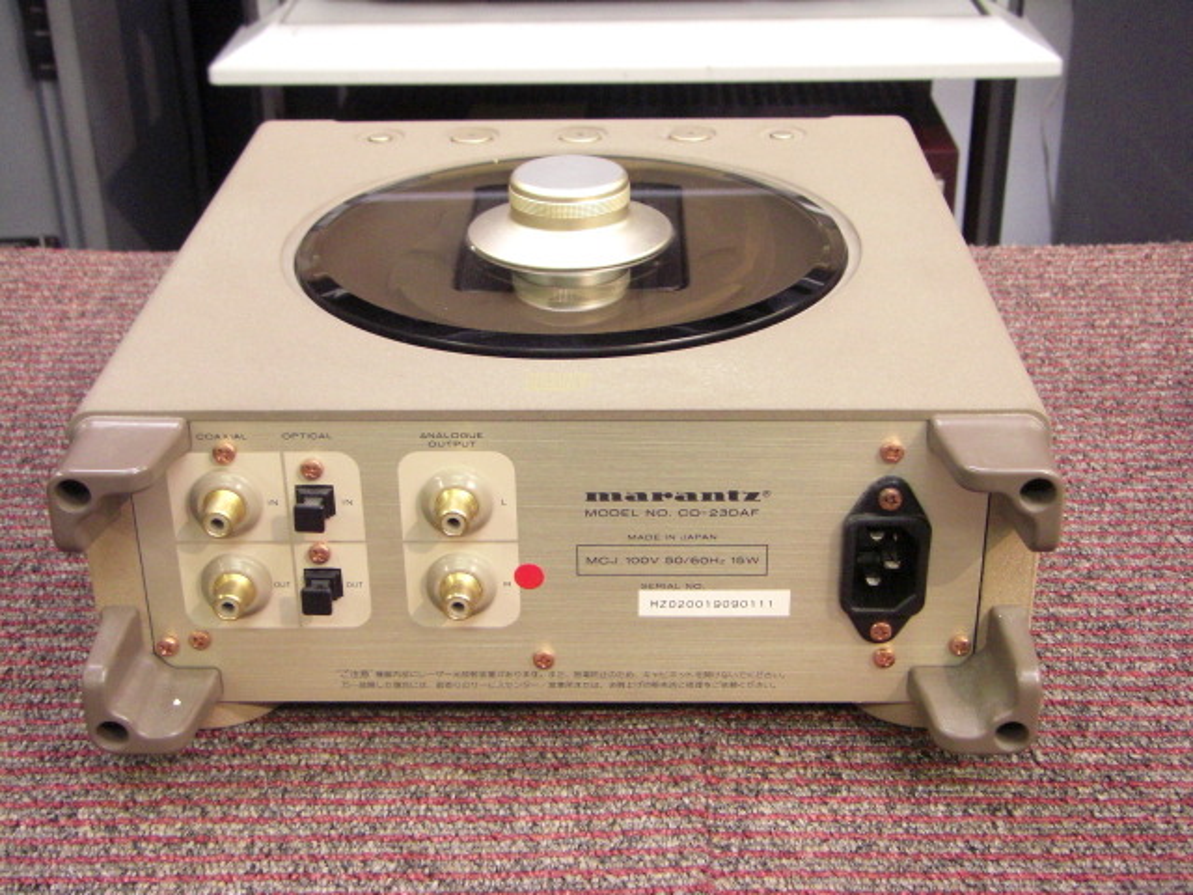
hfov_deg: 38.2
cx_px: 596
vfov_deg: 29.1
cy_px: 448
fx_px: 1723
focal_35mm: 50
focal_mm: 8.4
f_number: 3.7
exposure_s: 1/30
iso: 400
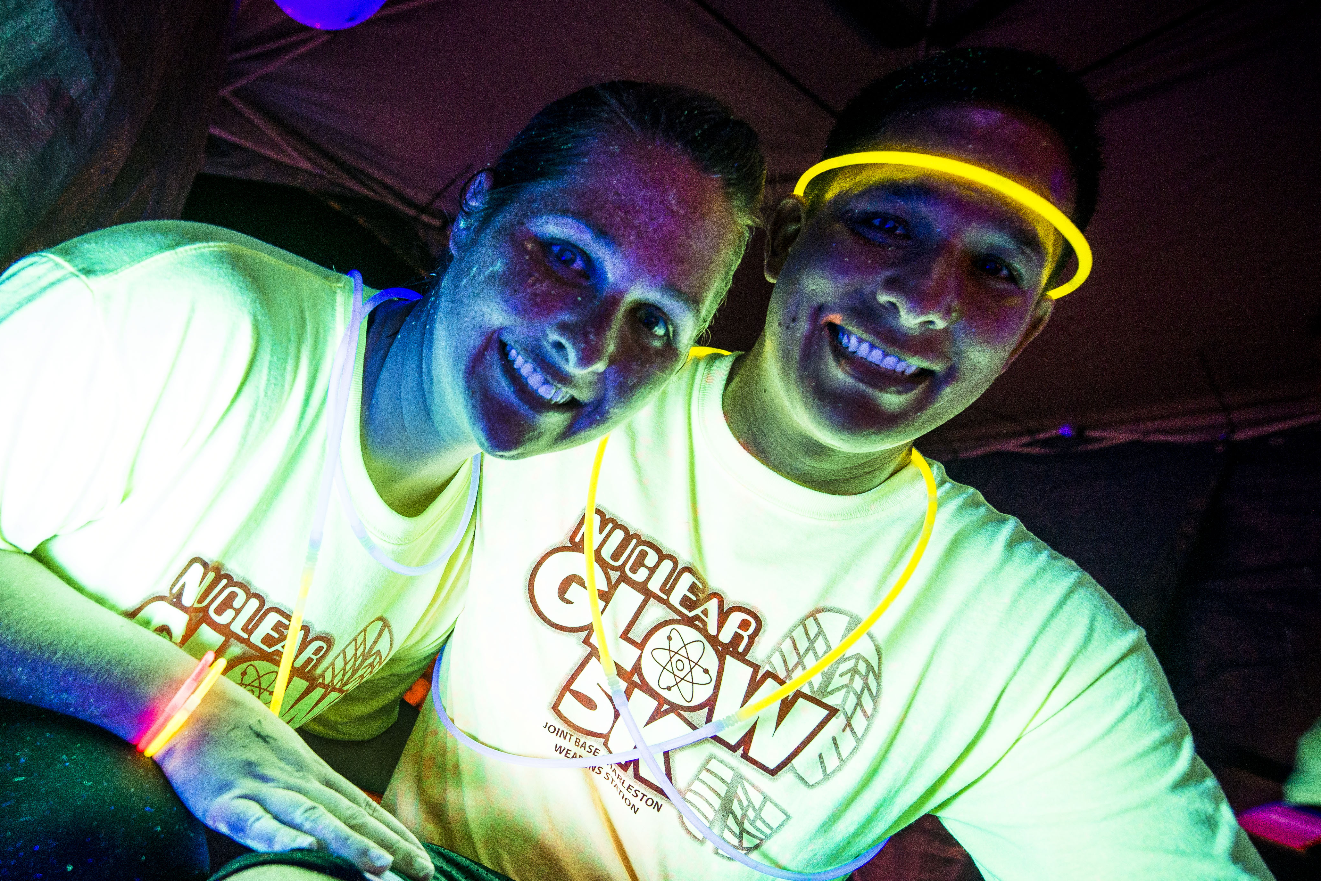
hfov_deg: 68.6
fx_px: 918
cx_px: 399
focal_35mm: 25
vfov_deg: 51.0
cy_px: 525
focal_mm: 14
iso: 640
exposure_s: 1/30
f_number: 2.8
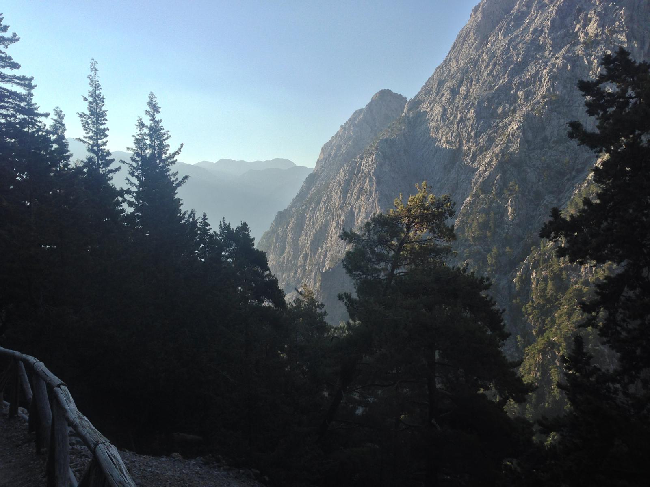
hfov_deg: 55.4
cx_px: 325
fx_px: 620
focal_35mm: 33
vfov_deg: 42.9
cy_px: 244
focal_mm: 4.13
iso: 50
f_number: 2.4
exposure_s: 1/678
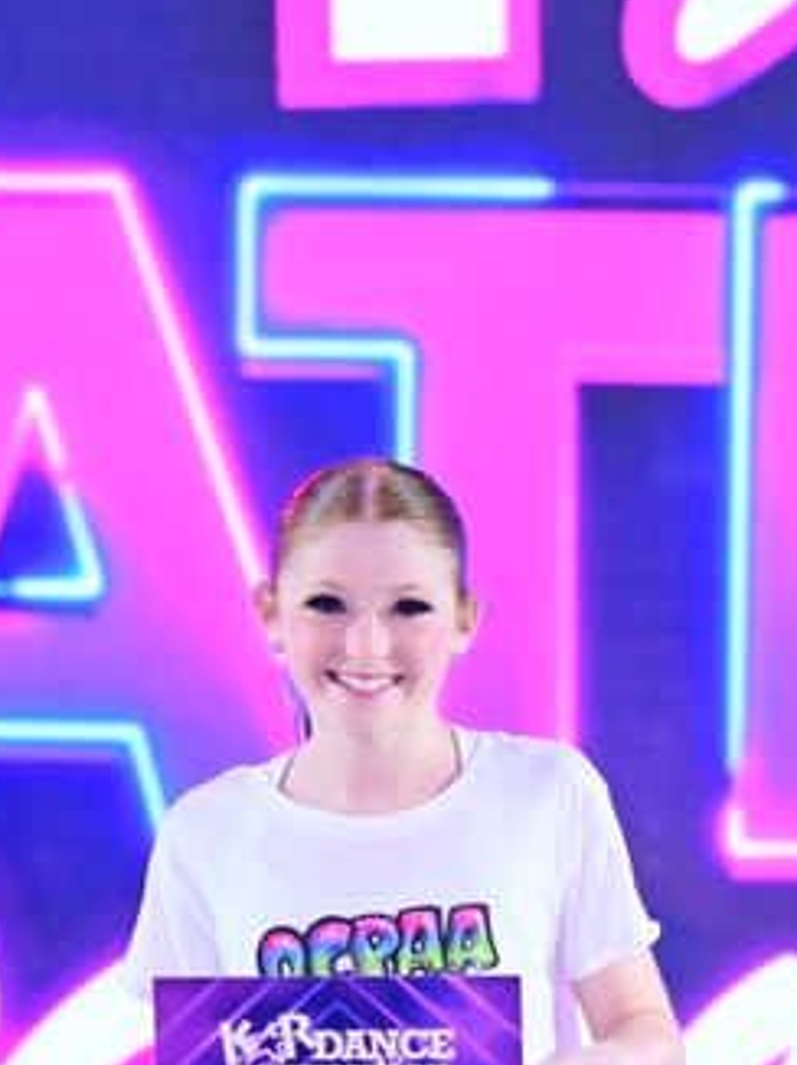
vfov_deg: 2.2
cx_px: 575
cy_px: 1241
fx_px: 27235
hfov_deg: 1.7
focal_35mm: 886
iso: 4000
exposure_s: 1/1000
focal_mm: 200
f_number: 3.5
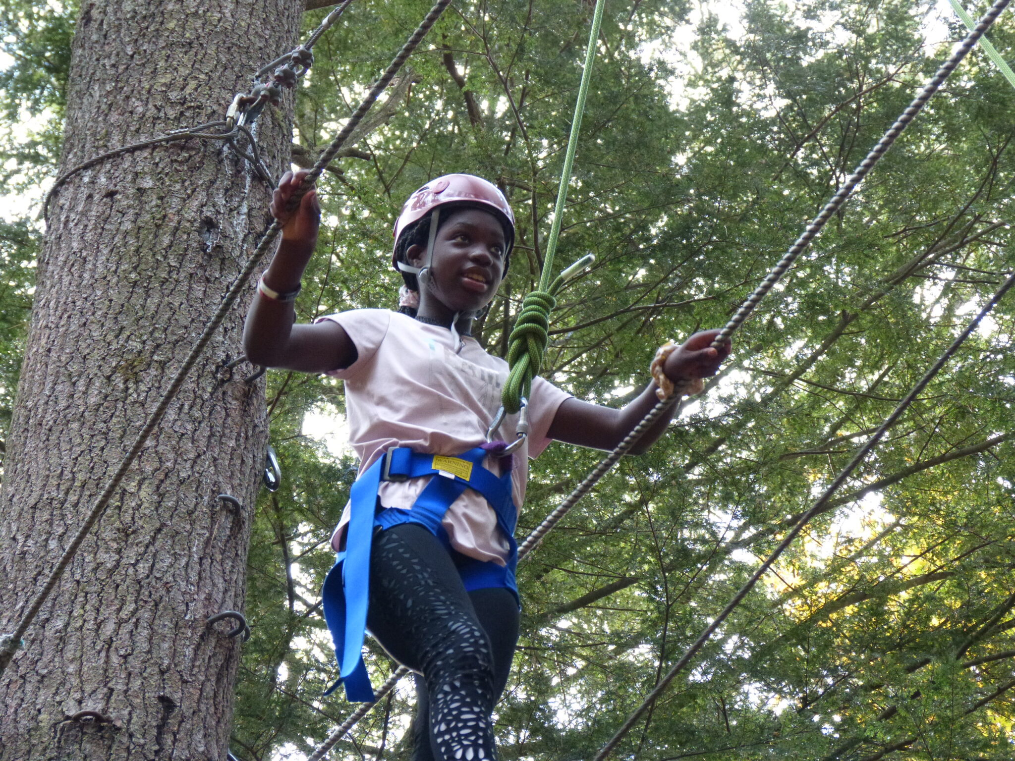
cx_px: 508
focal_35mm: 158
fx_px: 4633
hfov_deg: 12.5
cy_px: 380
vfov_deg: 9.4
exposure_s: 1/160
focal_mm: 28.4
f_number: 3.7
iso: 500
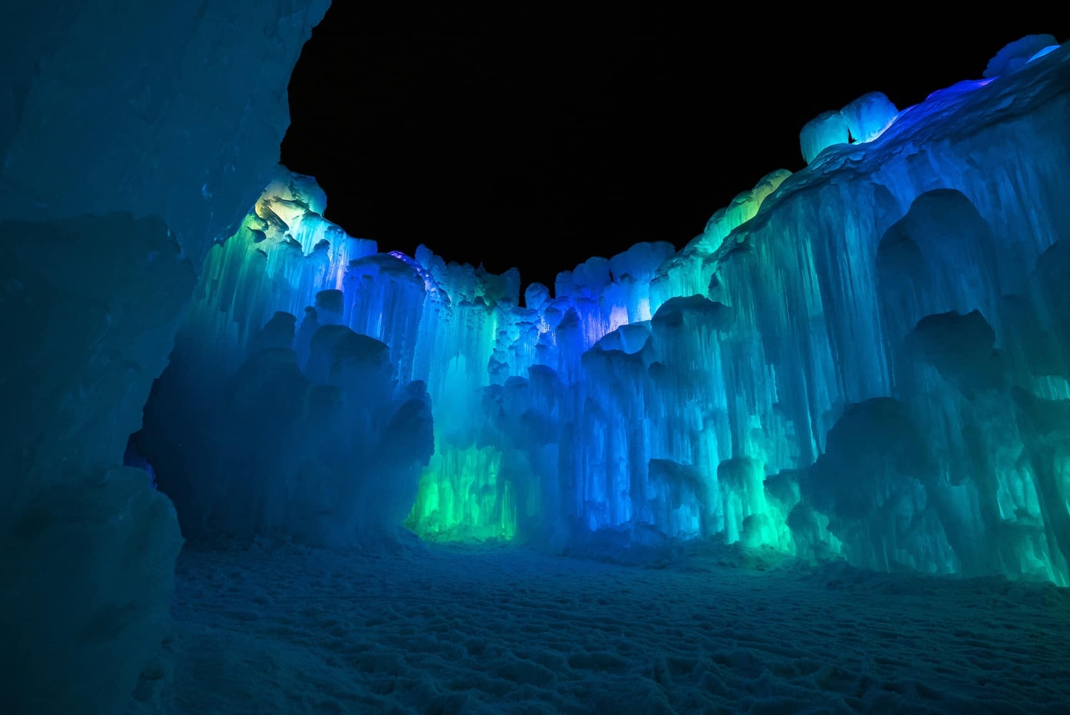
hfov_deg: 93.2
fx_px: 506
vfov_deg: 70.5
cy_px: 362
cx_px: 537
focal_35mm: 17
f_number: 4
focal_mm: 16
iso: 4000
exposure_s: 1/60
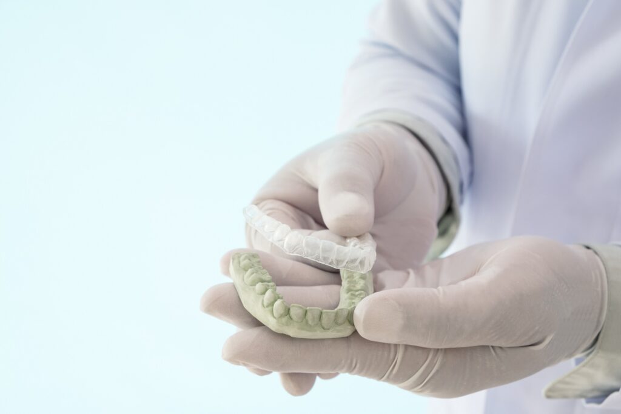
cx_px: 310
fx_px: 845
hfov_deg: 40.3
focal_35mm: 49
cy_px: 207
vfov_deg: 27.5
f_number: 6.4
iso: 400
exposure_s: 1/75
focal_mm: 32.9
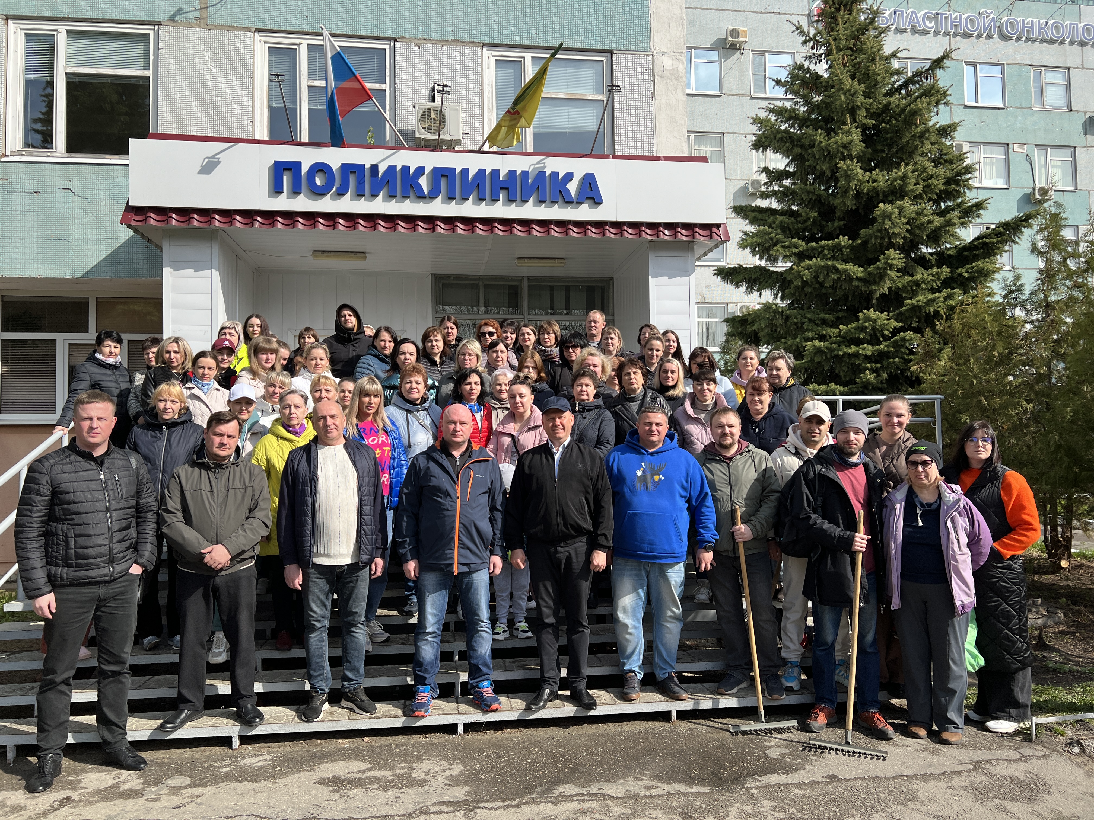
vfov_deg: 53.1
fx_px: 822
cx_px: 547
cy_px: 410
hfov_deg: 67.3
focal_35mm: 26
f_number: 1.5
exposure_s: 1/3257
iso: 50
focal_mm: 5.7
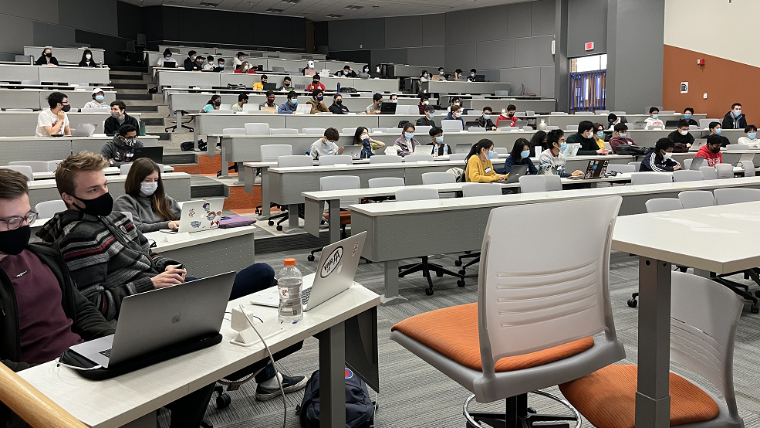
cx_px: 380
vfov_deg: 39.9
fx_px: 584
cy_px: 161
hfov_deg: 66.1
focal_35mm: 29
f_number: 1.6
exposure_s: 1/60
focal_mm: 5.1
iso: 320
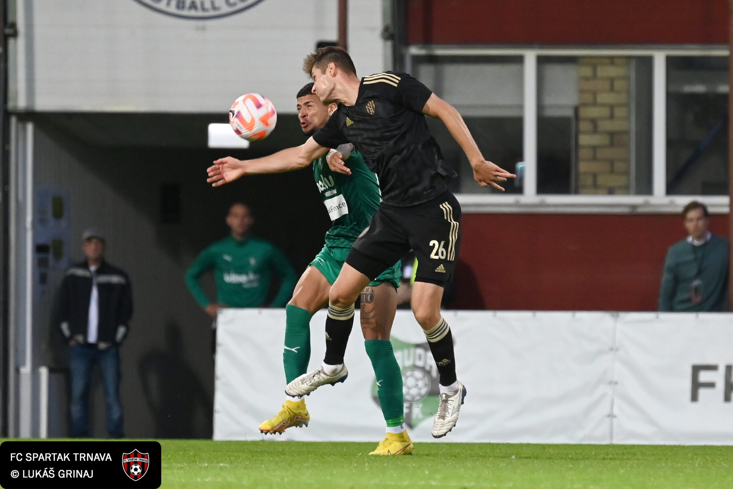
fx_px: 8144
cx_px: 366
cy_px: 244
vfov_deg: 3.4
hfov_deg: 5.2
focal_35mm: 400
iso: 4000
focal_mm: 400
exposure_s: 1/800
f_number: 5.6
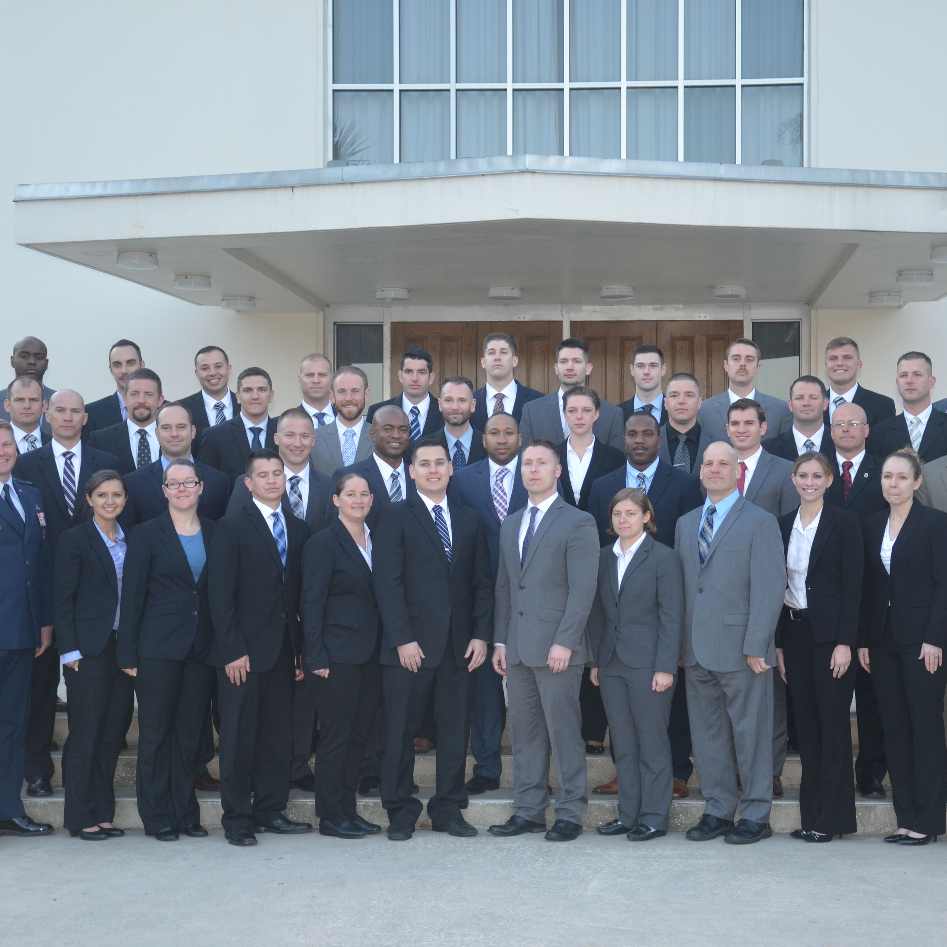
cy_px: 475
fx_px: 1795
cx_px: 567
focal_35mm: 58
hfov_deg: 29.5
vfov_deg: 29.6
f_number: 4.2
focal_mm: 30
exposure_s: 1/125
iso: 320
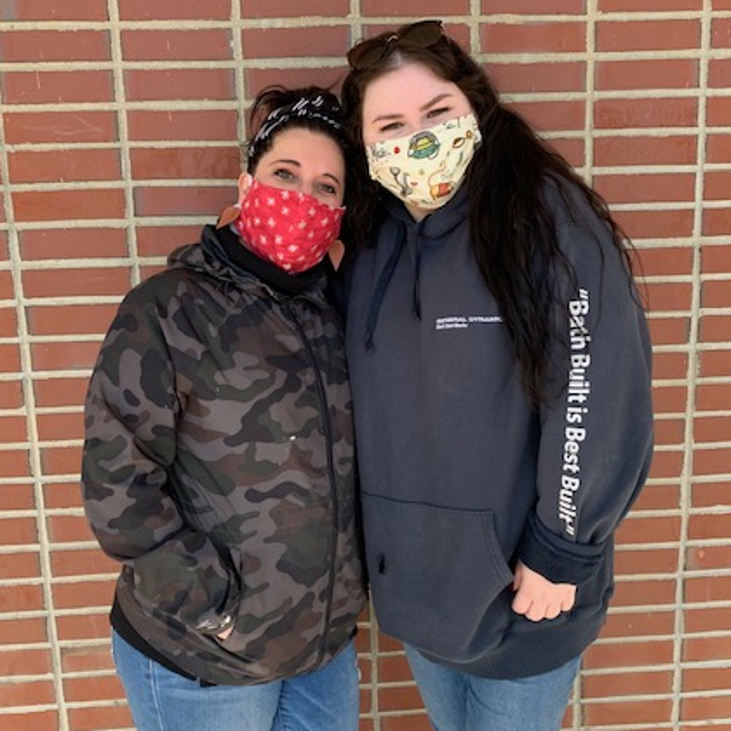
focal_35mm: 35
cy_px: 383
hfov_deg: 47.2
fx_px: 836
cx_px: 371
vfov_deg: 47.2
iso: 25
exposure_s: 1/461
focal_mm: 4.25
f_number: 1.8
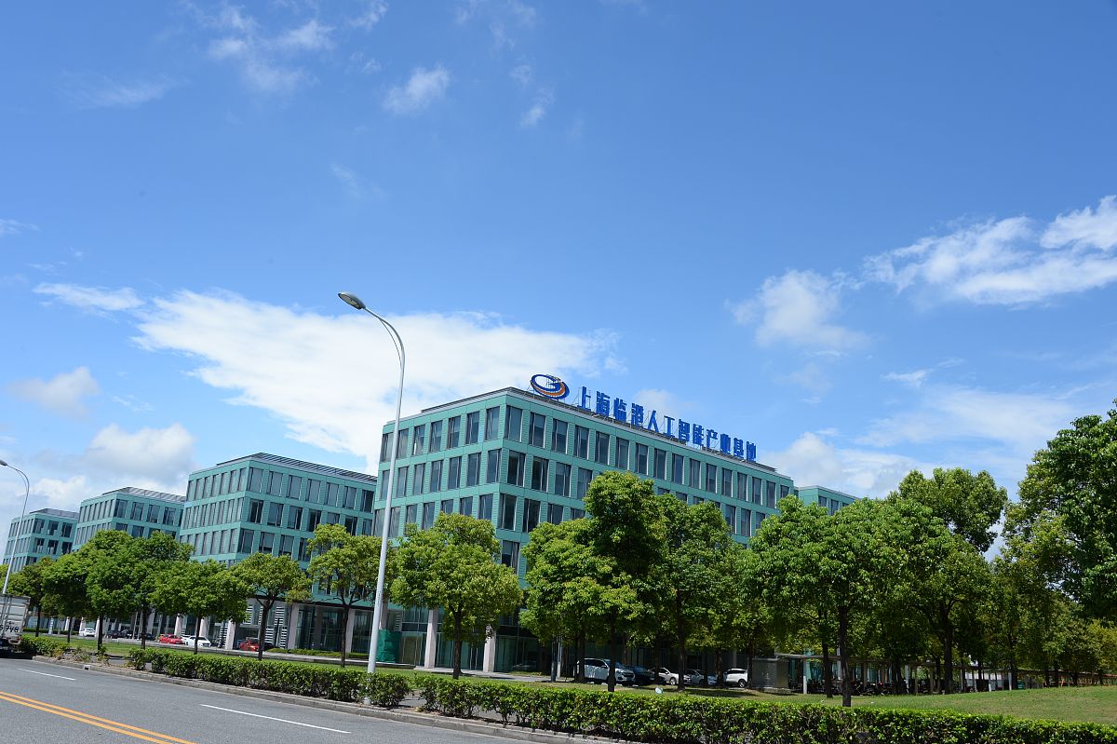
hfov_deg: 58.7
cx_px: 558
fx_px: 992
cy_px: 372
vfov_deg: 41.1
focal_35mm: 32
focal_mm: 32
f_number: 11
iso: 200
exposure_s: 1/320
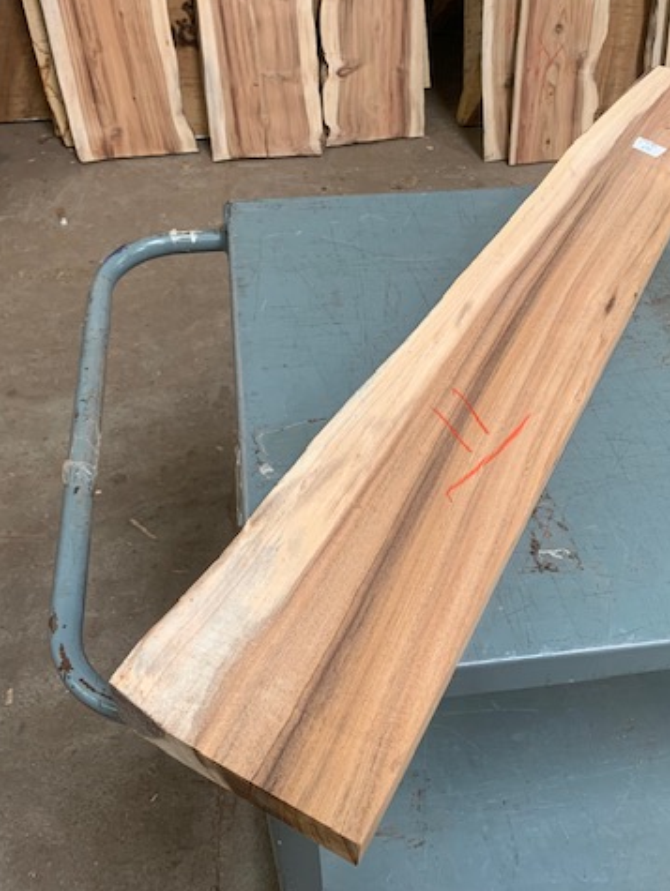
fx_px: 902
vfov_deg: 52.6
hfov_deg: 40.6
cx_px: 404
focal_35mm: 35
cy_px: 448
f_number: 1.8
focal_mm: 4.25
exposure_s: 1/60
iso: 125
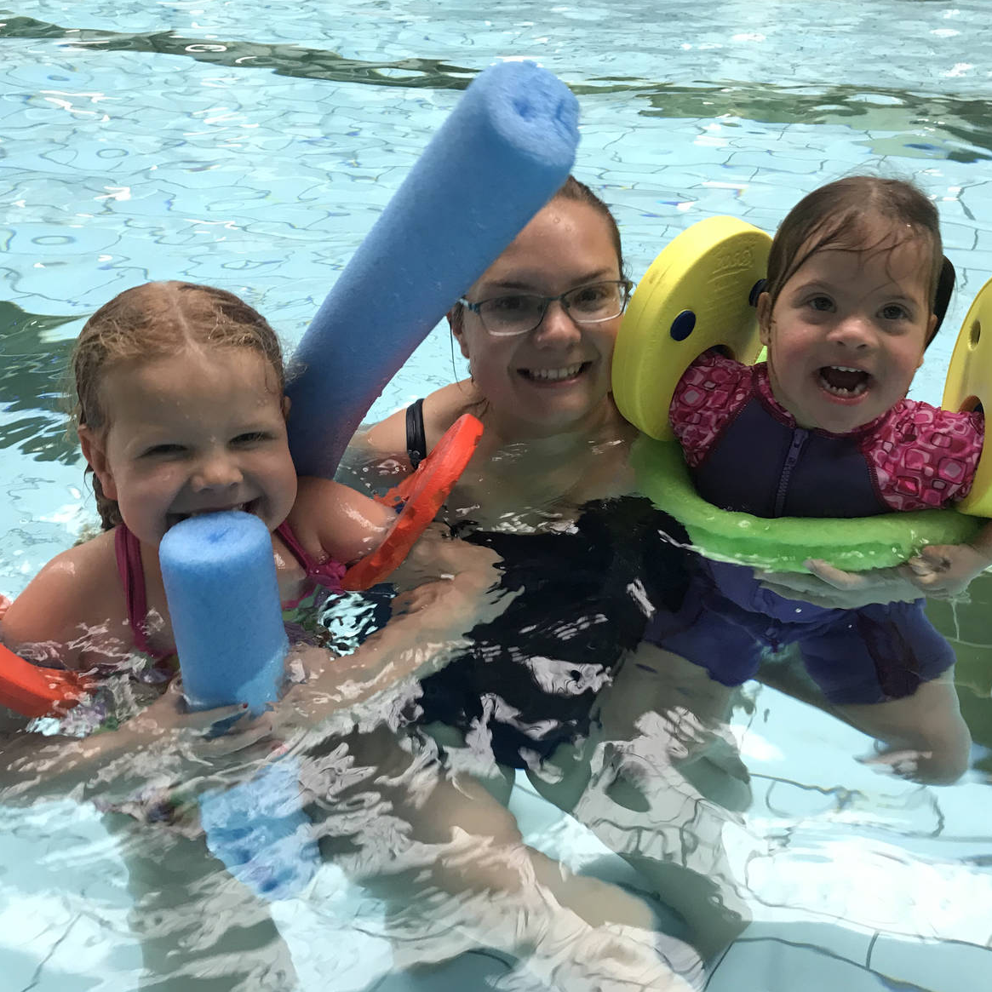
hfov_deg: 48.4
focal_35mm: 34
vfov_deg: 48.4
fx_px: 1102
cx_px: 544
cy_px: 489
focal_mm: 3.99
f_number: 1.8
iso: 40
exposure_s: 1/33
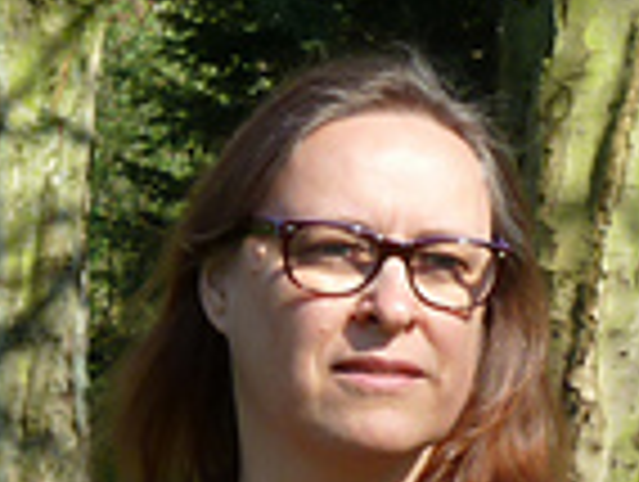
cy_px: 991
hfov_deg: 5.6
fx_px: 6490
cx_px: 302
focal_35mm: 351
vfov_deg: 4.2
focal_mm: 12.8
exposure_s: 1/200
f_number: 4.2
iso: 80
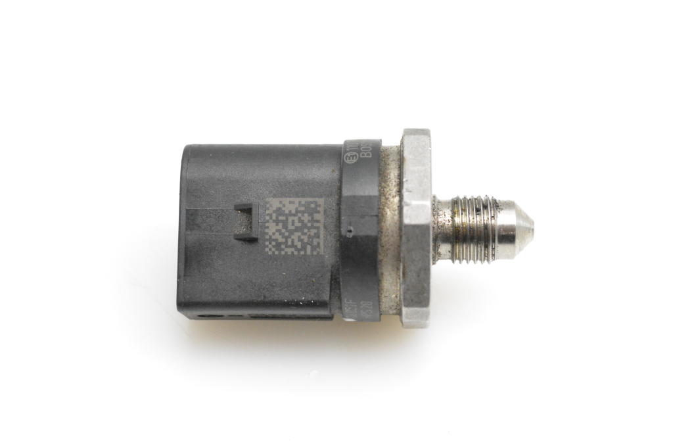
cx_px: 336
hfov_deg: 24.6
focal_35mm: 82
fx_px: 1542
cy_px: 224
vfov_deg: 16.5
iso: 6400
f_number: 10
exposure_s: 1/400
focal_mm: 55
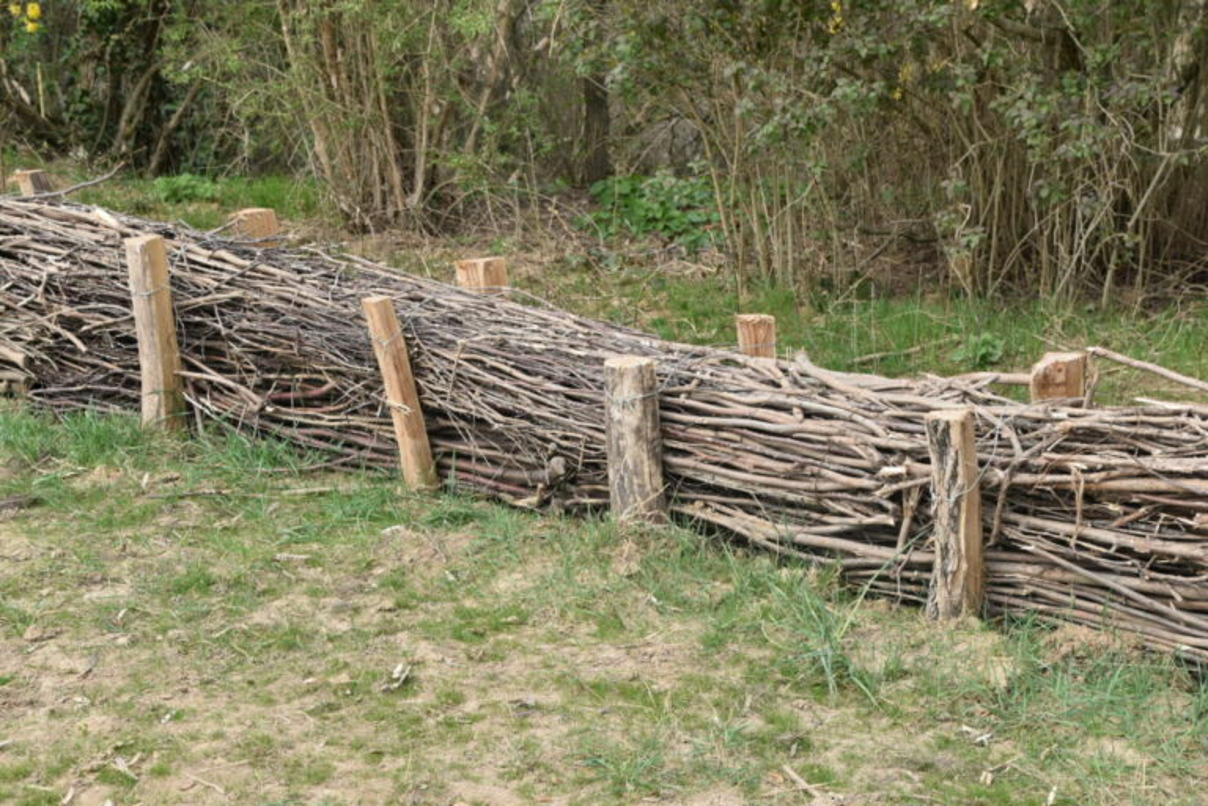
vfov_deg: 18.2
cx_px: 604
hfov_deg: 27.0
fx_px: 2516
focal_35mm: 75
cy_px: 403
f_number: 7.1
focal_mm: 50
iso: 200
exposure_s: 1/250
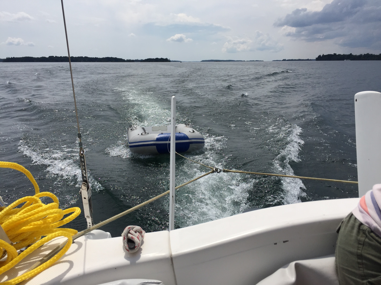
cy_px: 142
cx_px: 190
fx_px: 319
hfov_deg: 61.7
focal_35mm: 29
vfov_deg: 48.2
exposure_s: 1/4950
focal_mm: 4.15
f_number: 2.2
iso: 32
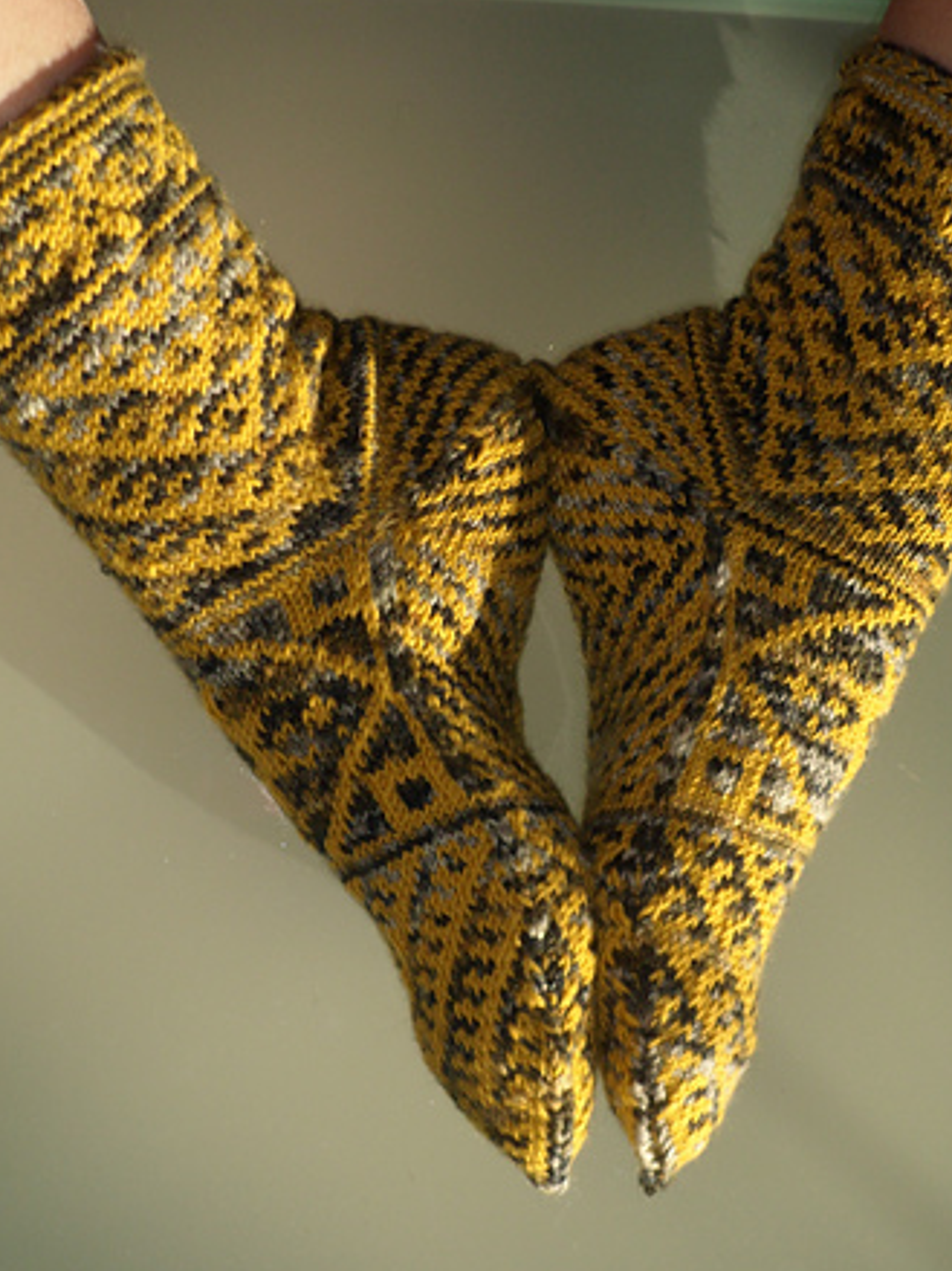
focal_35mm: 57
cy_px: 683
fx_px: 2091
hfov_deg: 25.6
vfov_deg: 33.8
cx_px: 514
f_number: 13.3
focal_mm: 9.3
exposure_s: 1/60
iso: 100
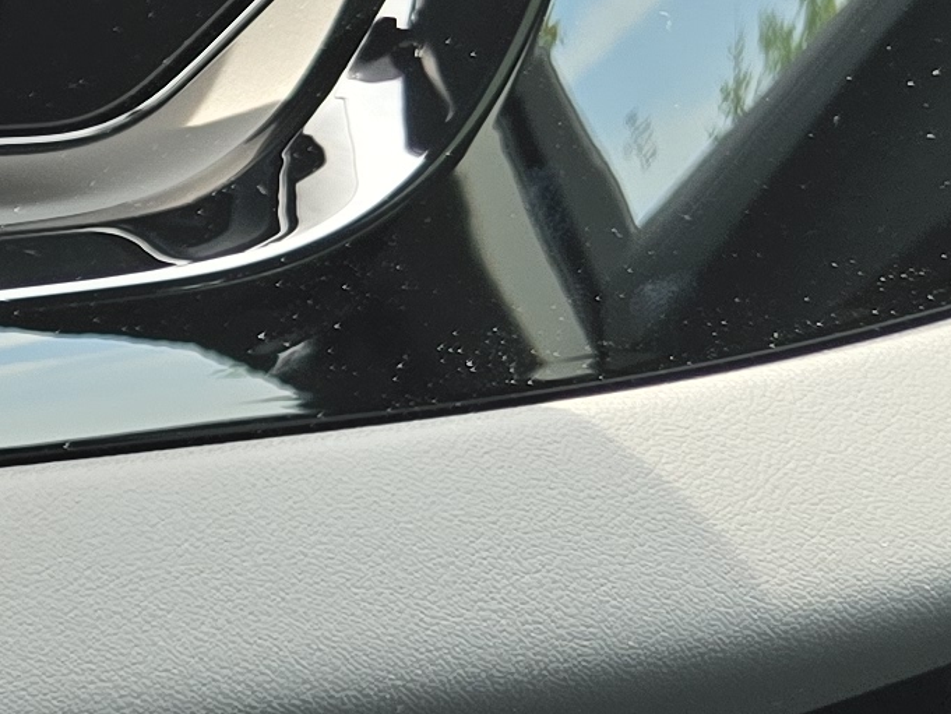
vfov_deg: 11.0
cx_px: -1687
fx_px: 3709
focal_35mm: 135
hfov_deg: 11.0
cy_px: 284
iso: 40
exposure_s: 1/120
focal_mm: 6.3
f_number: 1.7
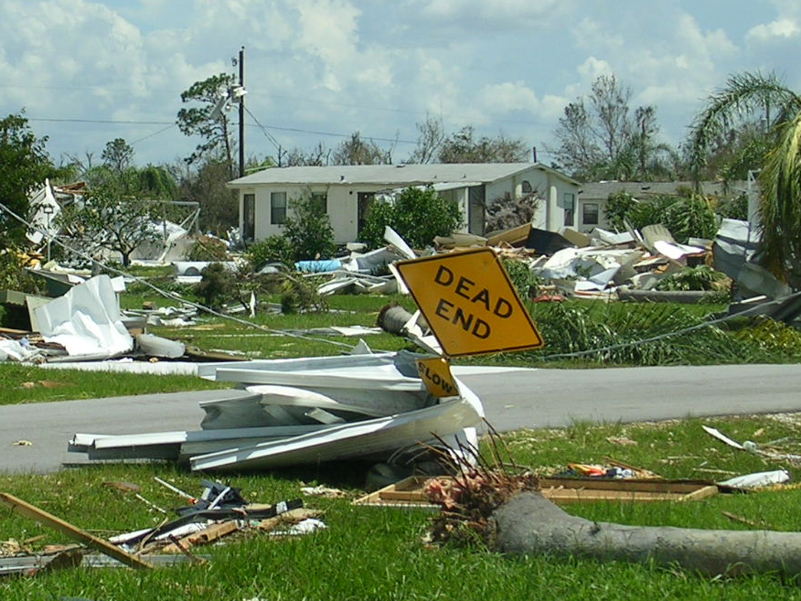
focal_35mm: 157
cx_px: 232
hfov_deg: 12.6
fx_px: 3633
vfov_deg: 9.5
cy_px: 313
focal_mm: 13
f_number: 4.1
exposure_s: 1/560
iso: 50
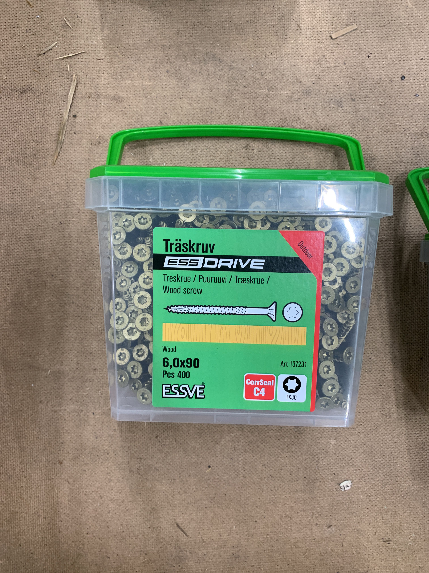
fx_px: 430
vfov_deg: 67.3
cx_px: 214
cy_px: 286
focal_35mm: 26
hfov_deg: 53.1
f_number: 1.8
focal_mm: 4.25
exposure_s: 1/80
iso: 100
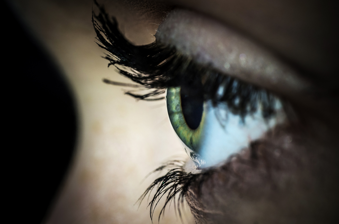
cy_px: 112
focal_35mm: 105
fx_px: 987
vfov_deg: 13.0
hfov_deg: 19.5
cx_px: 170
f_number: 10
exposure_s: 1/15
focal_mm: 70
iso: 400
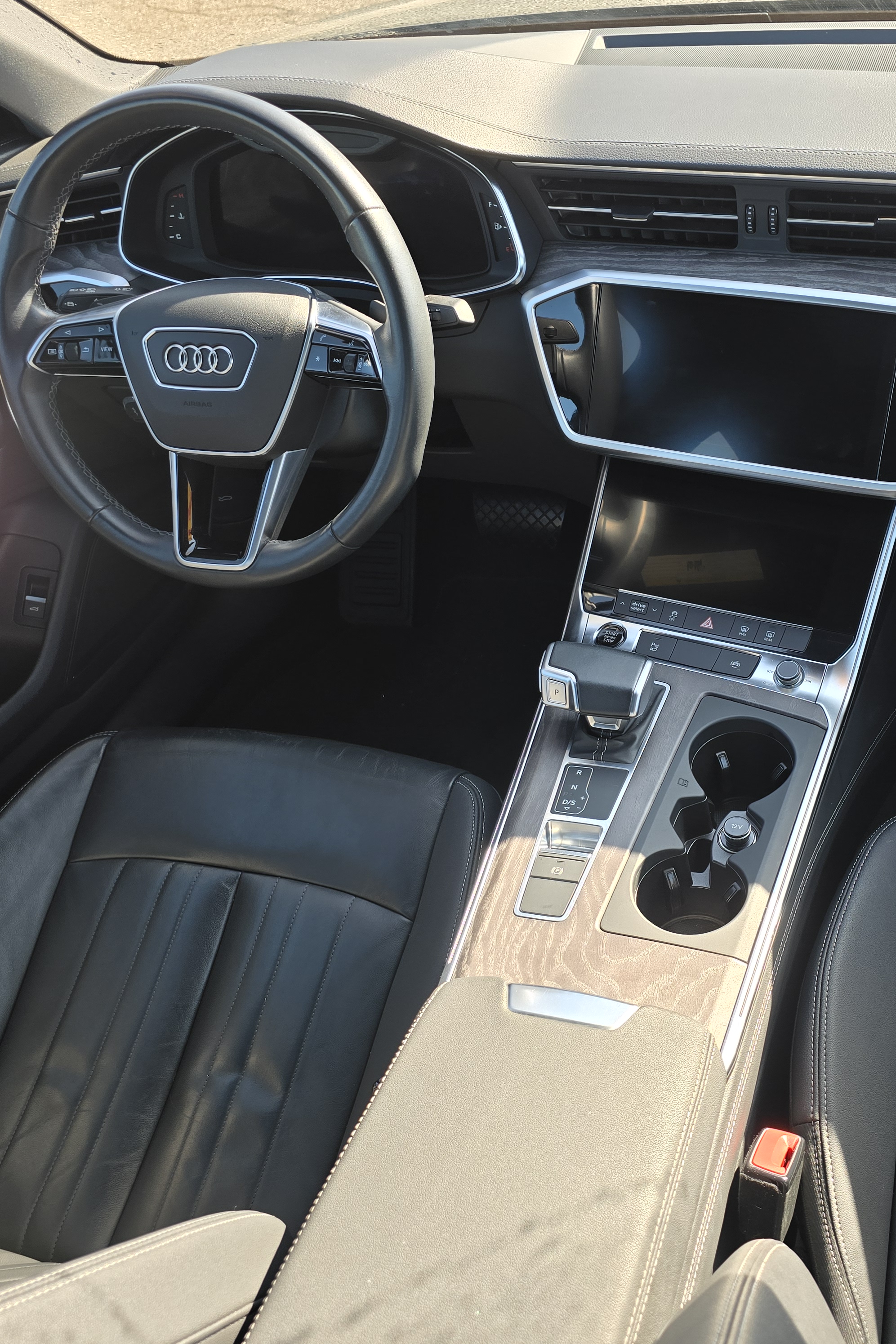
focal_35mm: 32
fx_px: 1195
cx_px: 669
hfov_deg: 40.0
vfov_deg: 58.7
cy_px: 671
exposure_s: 1/180
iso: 25
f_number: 1.7
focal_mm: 6.3
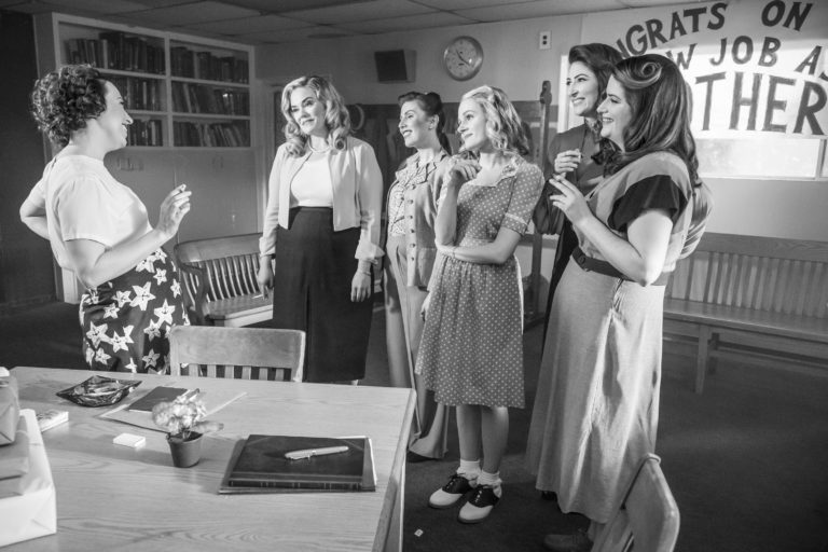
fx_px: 667
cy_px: 276
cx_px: 414
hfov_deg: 63.7
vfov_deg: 45.0
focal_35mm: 29
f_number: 3.2
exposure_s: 1/160
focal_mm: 19.4
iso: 5000
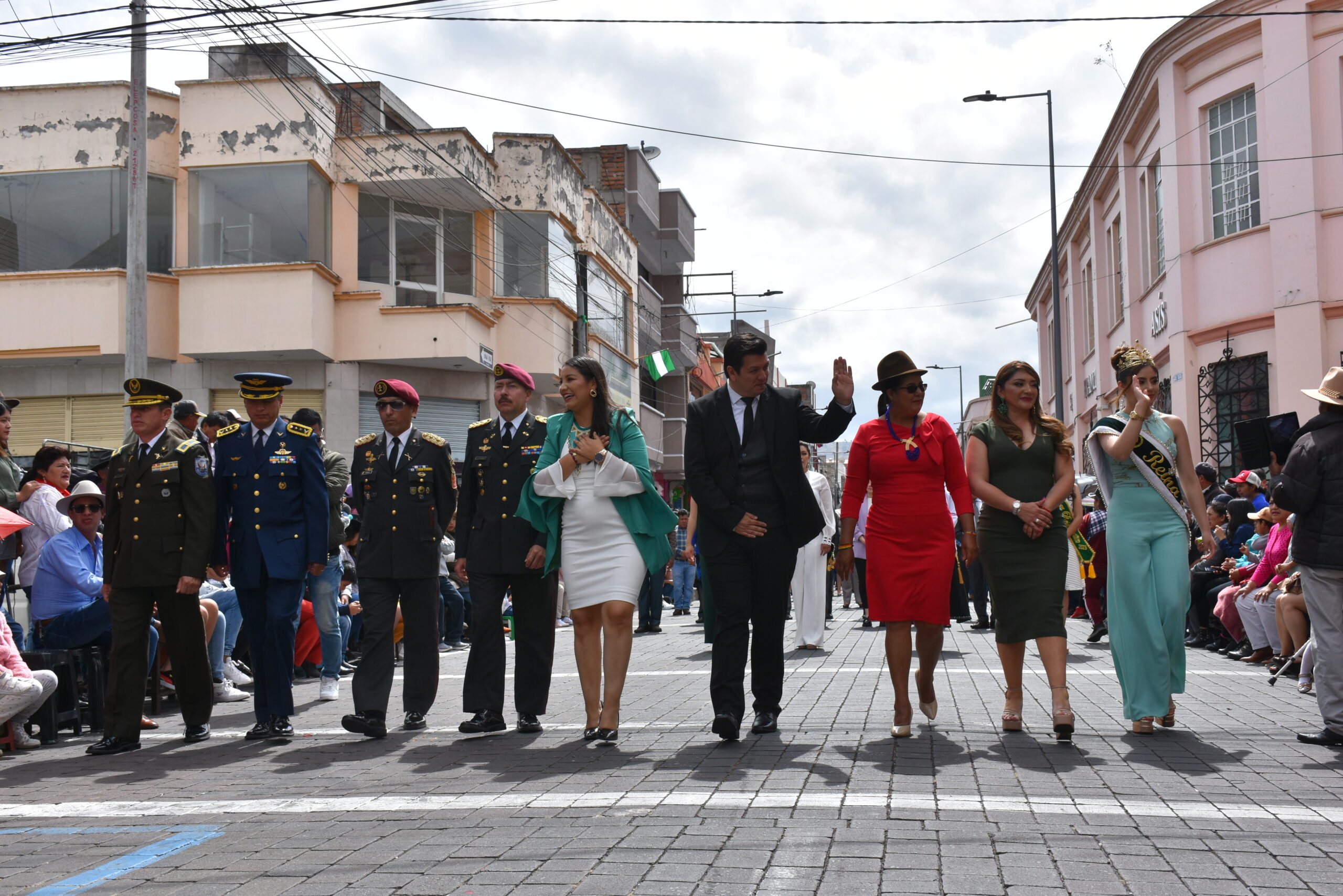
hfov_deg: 49.6
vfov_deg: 34.2
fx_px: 1455
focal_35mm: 39
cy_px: 448
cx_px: 672
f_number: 8
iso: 180
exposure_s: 1/500
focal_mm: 26
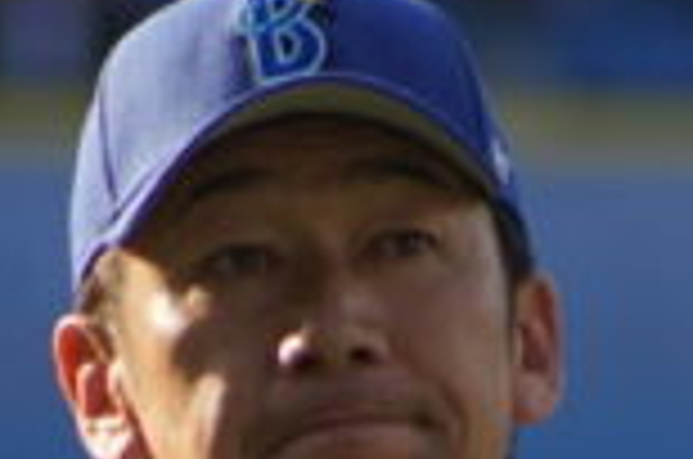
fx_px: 36038
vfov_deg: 0.7
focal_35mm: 1876
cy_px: 819
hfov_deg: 1.1
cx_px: 410
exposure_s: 1/500
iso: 200
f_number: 5.6
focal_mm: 300
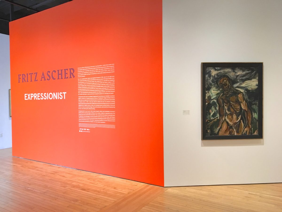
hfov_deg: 61.7
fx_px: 236
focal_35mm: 29
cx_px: 141
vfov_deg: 48.2
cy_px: 106
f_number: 2.2
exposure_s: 1/30
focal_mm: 4.15
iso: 125
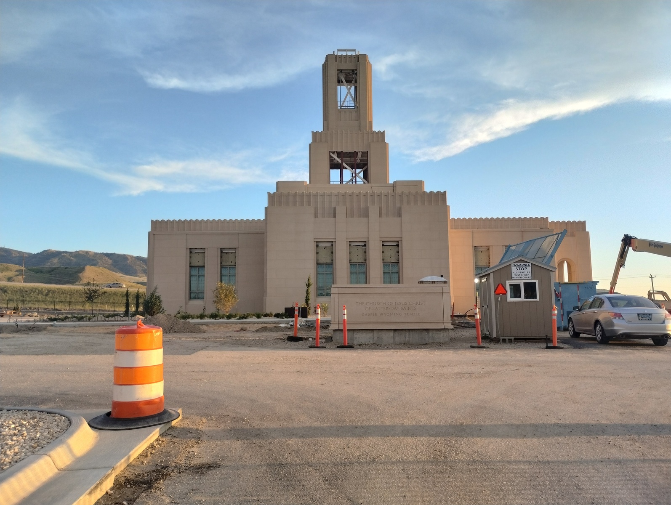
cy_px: 252
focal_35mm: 28
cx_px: 336
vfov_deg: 49.9
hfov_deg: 63.4
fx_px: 543
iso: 100
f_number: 1.8
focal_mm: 4.27
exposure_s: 1/142
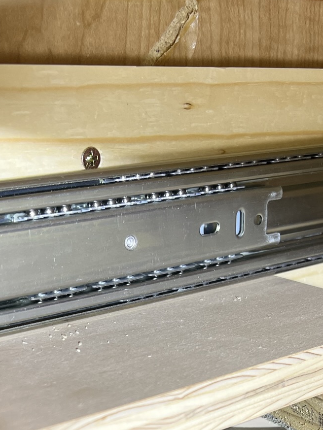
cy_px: 467
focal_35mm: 61
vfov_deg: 28.8
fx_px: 759
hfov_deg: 24.0
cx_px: 155
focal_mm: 5.7
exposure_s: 1/120
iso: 100
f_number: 1.5
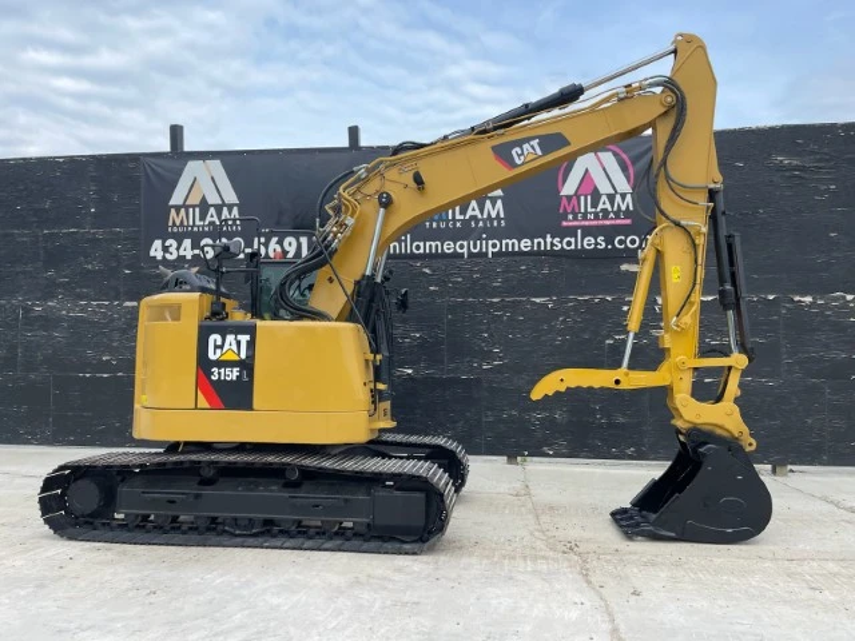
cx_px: 428
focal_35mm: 25
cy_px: 320
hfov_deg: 69.4
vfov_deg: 54.9
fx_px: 617
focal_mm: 5.1
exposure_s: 1/1252
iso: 32
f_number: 1.6
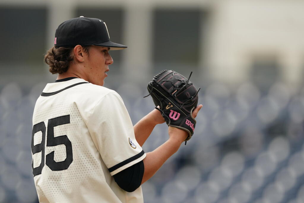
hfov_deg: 2.3
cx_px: 152
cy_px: 102
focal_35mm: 900
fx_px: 7601
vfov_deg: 1.5
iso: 200
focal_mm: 600
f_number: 4
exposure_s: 1/800
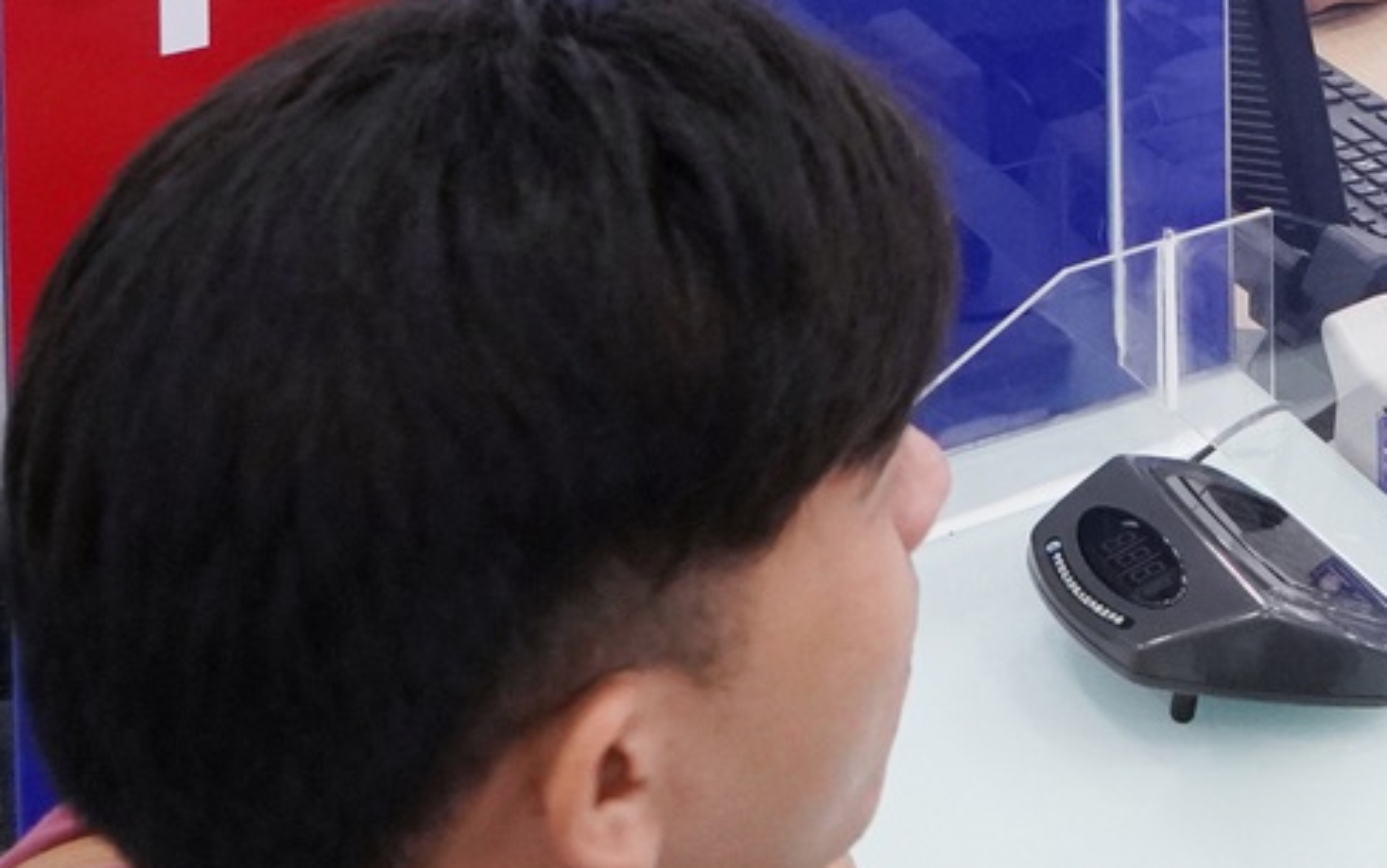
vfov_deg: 12.6
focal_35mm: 100
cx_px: 1787
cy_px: -329
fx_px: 3781
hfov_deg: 19.3
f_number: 8
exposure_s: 1/80
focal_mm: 24
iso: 2500
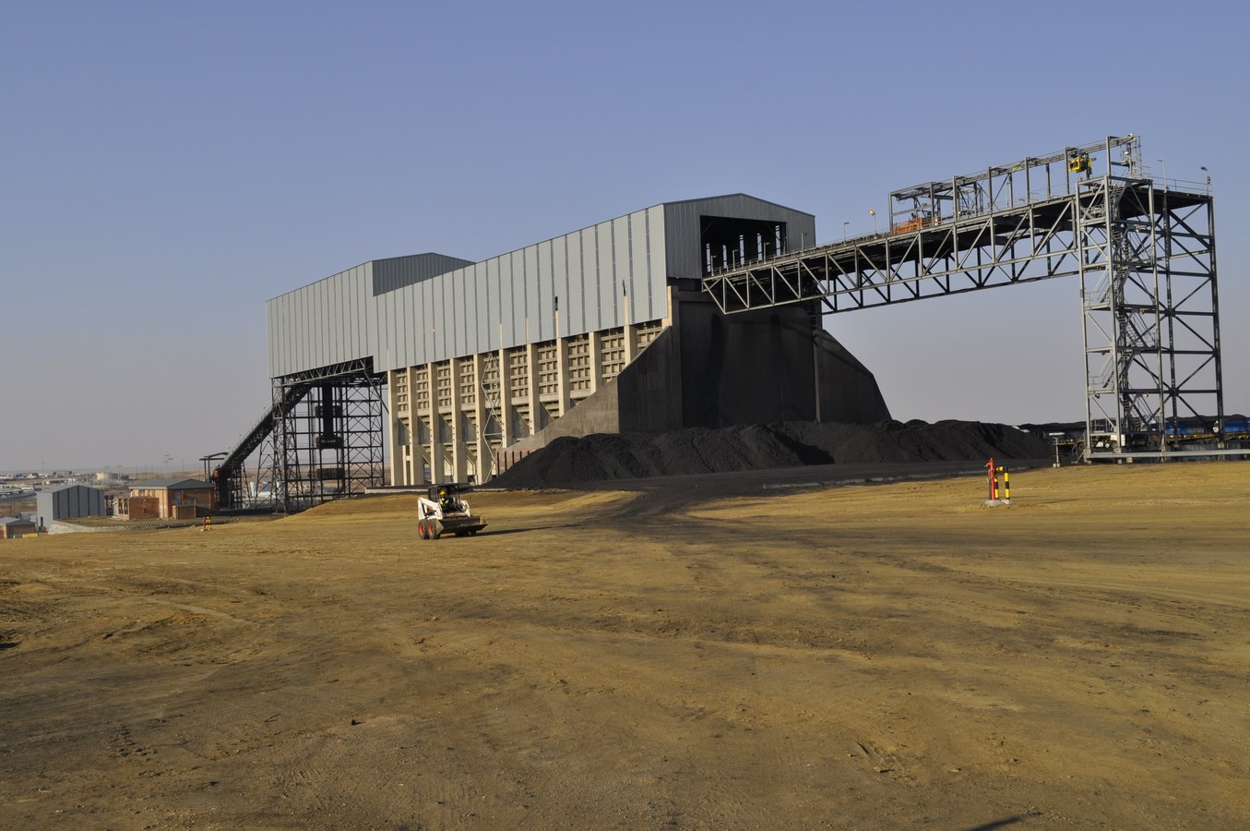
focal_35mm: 39
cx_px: 625
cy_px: 416
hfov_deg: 49.6
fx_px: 1353
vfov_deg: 34.1
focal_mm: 26
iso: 200
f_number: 9
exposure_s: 1/400
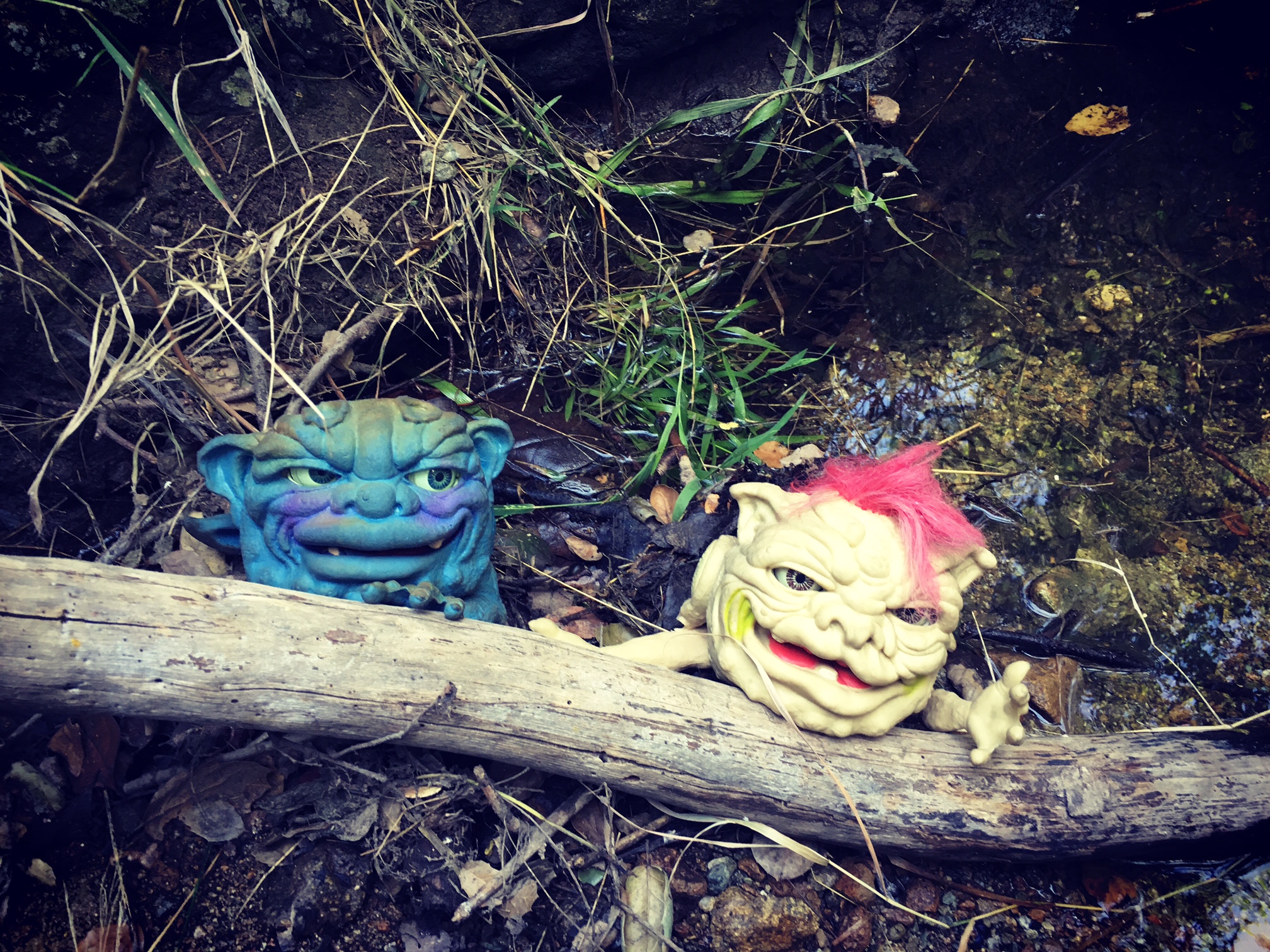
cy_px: 476
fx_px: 1064
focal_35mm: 29
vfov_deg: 48.2
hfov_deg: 61.7
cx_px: 635
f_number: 2.2
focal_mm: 4.15
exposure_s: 1/30
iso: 80
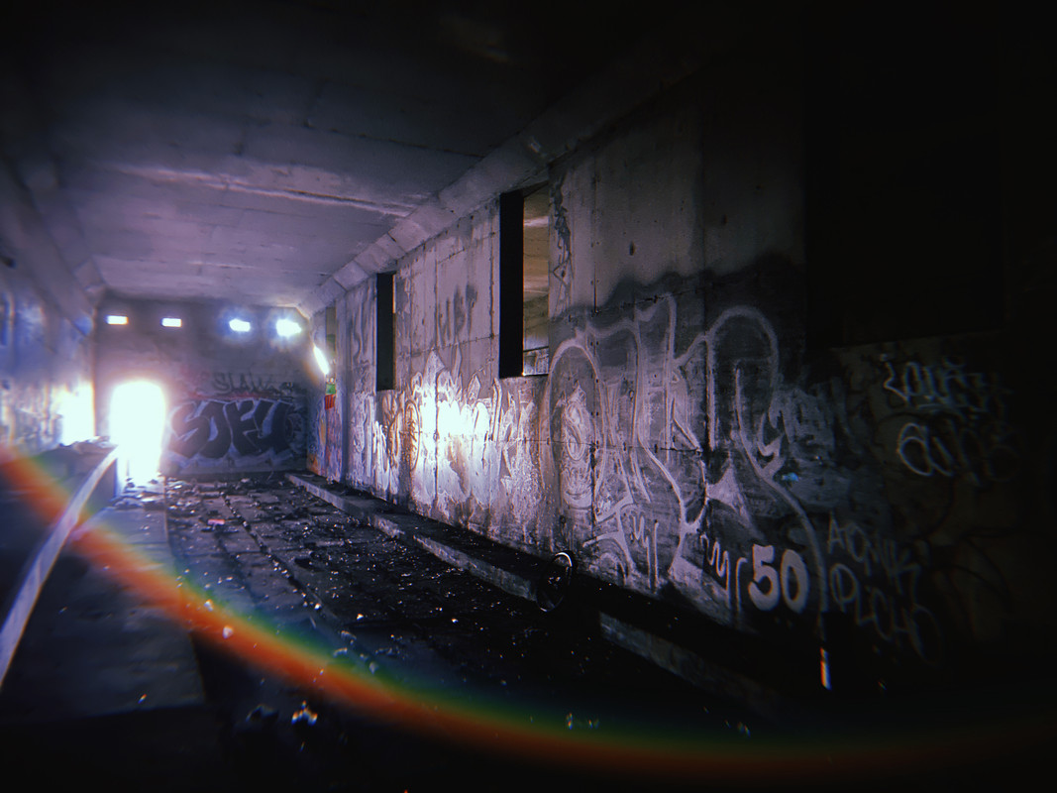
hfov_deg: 67.3
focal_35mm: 26
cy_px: 396
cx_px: 528
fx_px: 794
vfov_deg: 53.1
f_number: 1.8
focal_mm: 4.25
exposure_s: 1/2
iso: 800
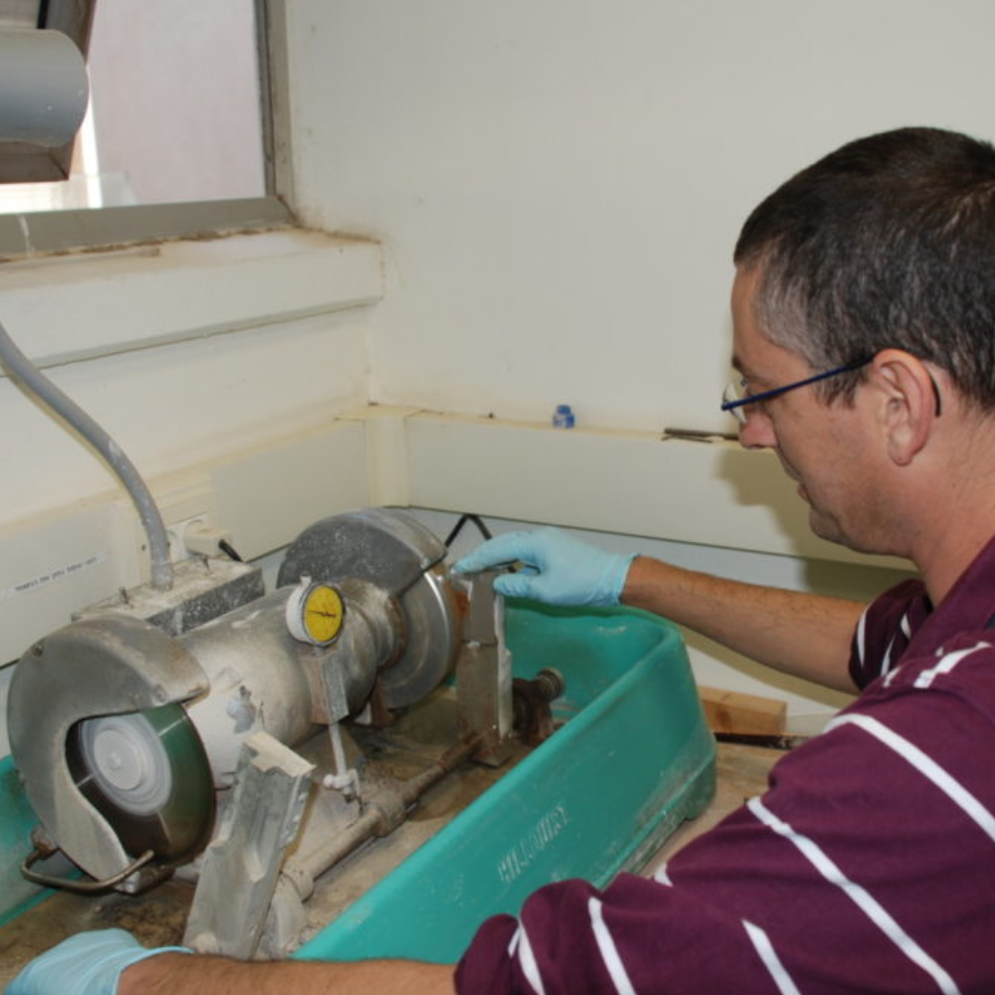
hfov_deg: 42.7
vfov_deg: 42.8
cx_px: 582
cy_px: 501
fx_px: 1268
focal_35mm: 39
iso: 200
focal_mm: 20
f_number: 3.8
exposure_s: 1/60
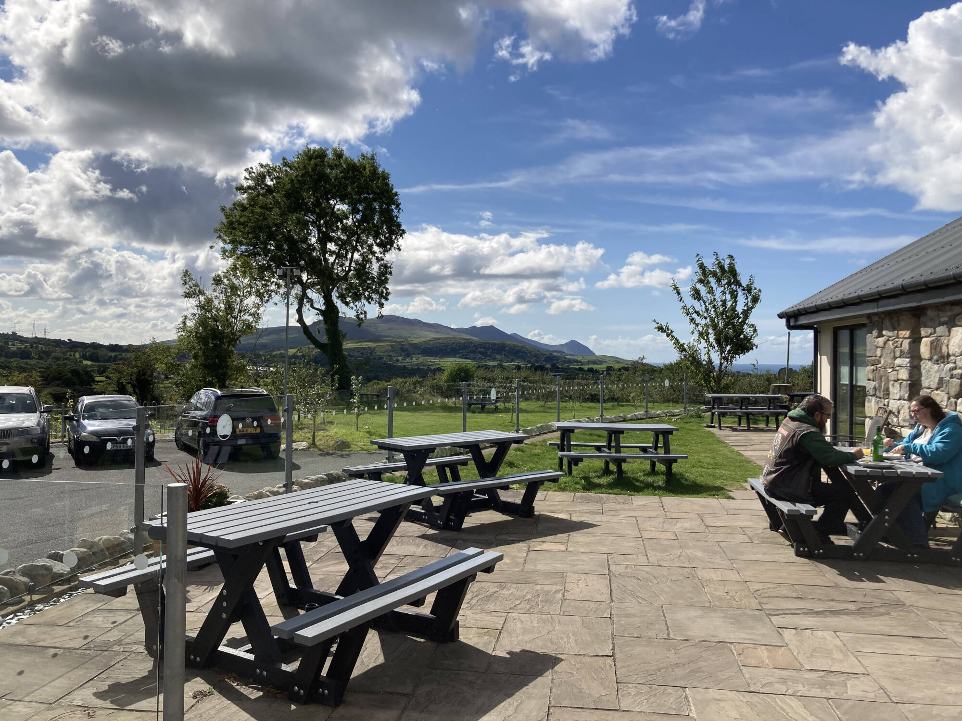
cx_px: 481
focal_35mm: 28
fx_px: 778
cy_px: 360
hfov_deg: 63.4
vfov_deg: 49.7
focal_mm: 3.99
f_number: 1.8
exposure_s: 1/4000
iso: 20
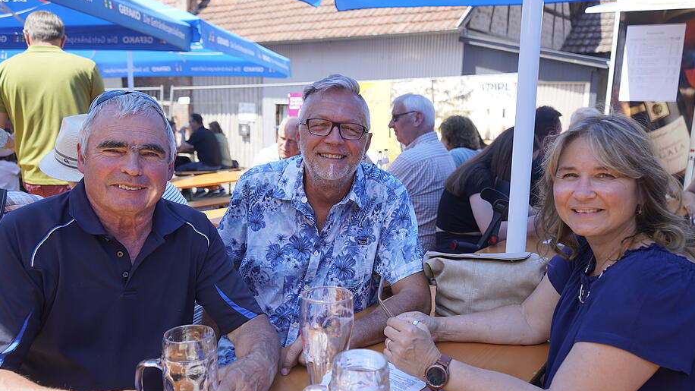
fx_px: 553
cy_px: 222
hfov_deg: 64.3
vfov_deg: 38.9
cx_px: 354
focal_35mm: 30
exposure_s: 1/250
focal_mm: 28
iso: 100
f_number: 4
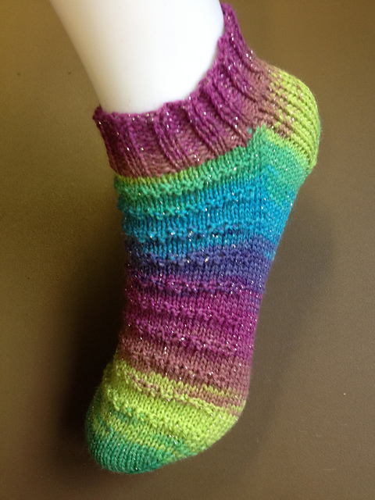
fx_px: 506
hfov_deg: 40.7
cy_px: 250
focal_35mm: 35
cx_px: 188
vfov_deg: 52.6
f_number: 2.4
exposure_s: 1/20
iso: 100
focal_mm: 4.28
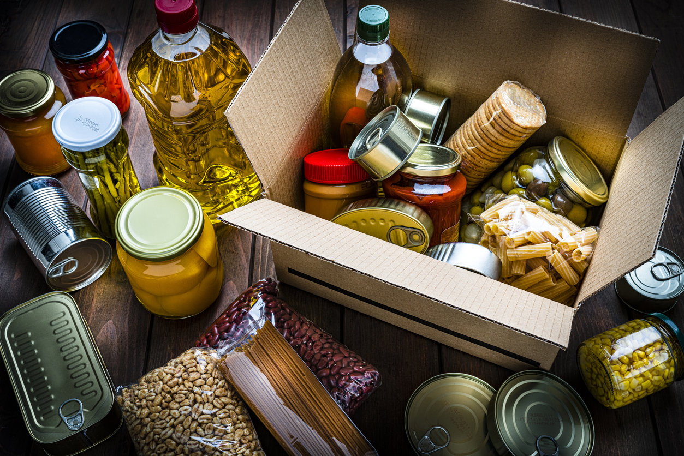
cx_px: 342
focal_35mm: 40
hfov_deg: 48.4
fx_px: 760
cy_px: 228
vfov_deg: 33.4
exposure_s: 1/100
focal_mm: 40
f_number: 13
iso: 100
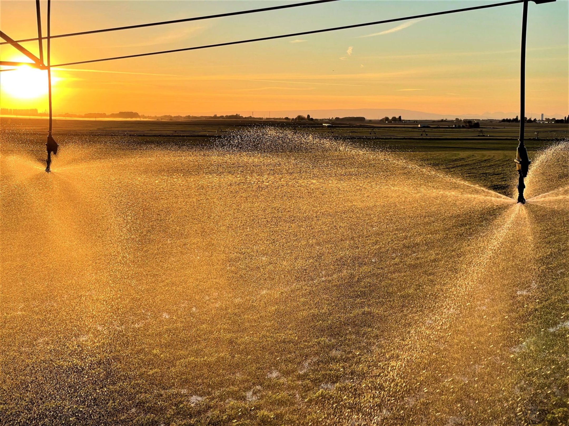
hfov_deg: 36.8
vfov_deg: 28.0
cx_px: 284
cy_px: 213
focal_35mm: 52
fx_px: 855
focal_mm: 6
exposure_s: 1/999
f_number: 2
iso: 25
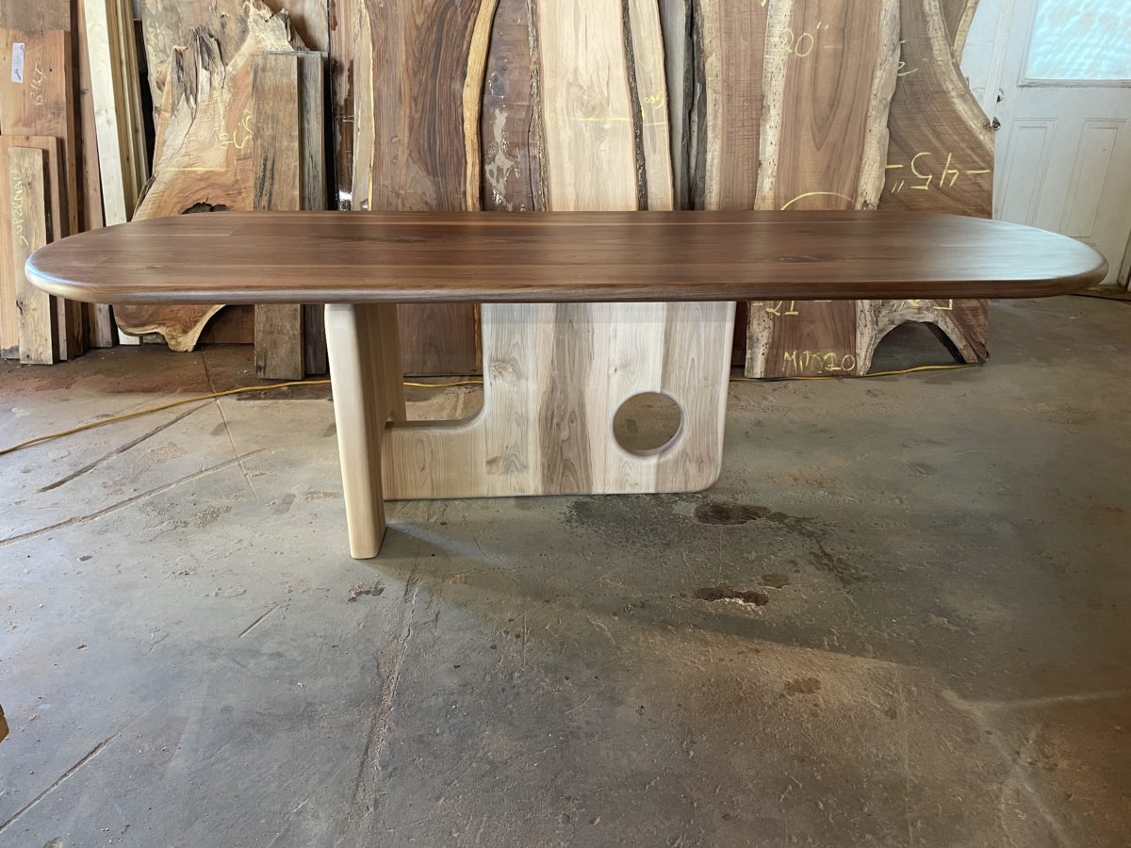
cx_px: 566
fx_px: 849
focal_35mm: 26
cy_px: 424
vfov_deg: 53.1
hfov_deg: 67.3
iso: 160
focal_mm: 4.2
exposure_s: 1/60
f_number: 1.6
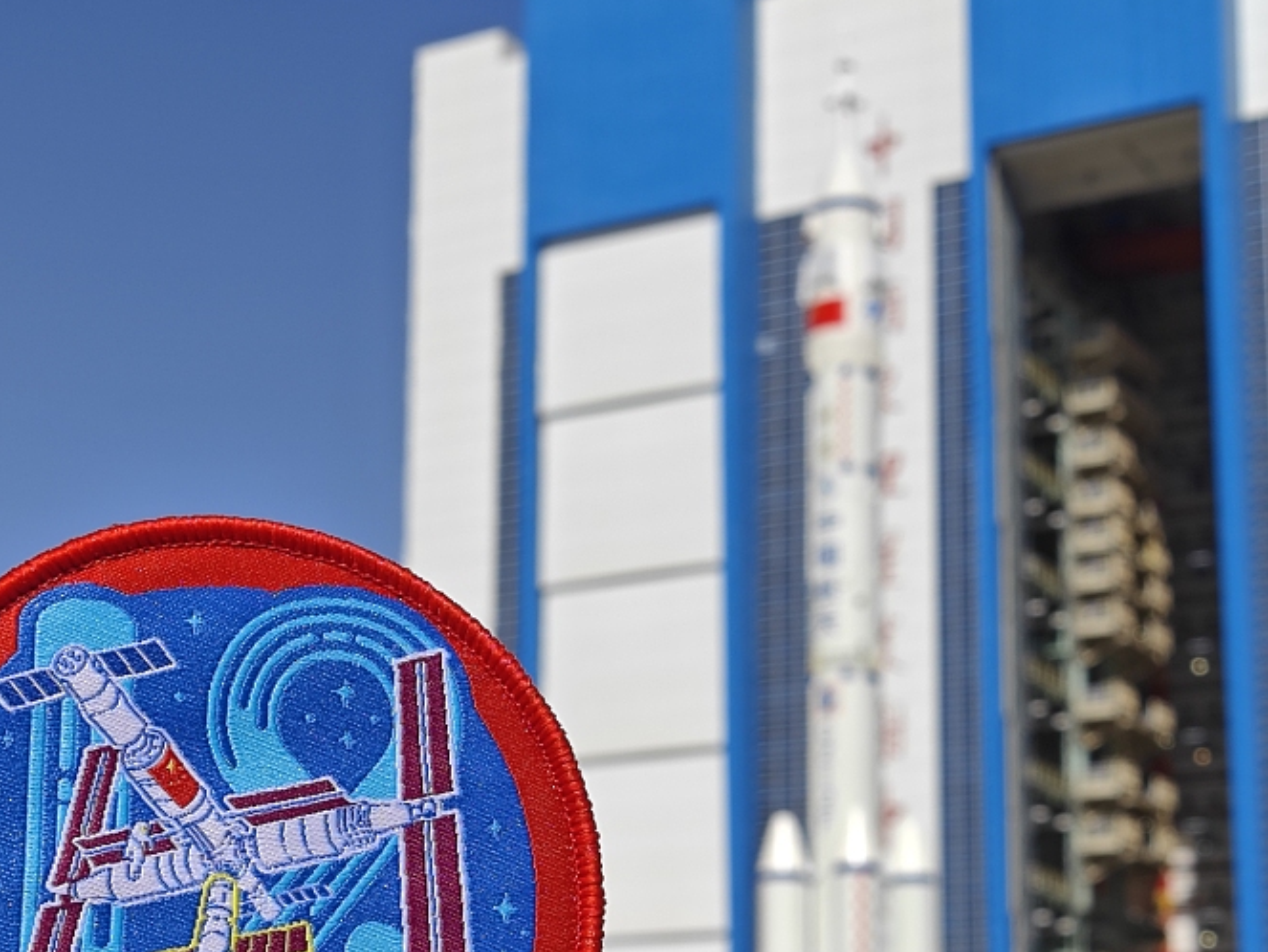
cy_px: 725
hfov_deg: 27.3
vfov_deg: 20.6
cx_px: 532
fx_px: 2602
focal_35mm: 71
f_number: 4
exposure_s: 1/742
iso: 50
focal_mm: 8.7
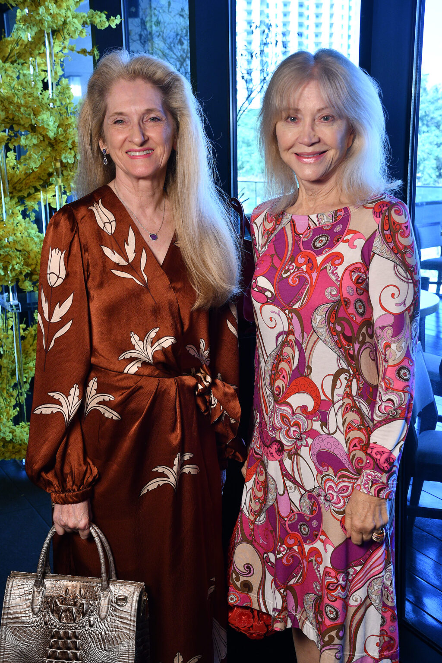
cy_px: 332
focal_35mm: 46
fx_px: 847
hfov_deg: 29.2
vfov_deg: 42.7
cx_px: 221
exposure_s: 1/125
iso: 500
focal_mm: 31
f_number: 5.6
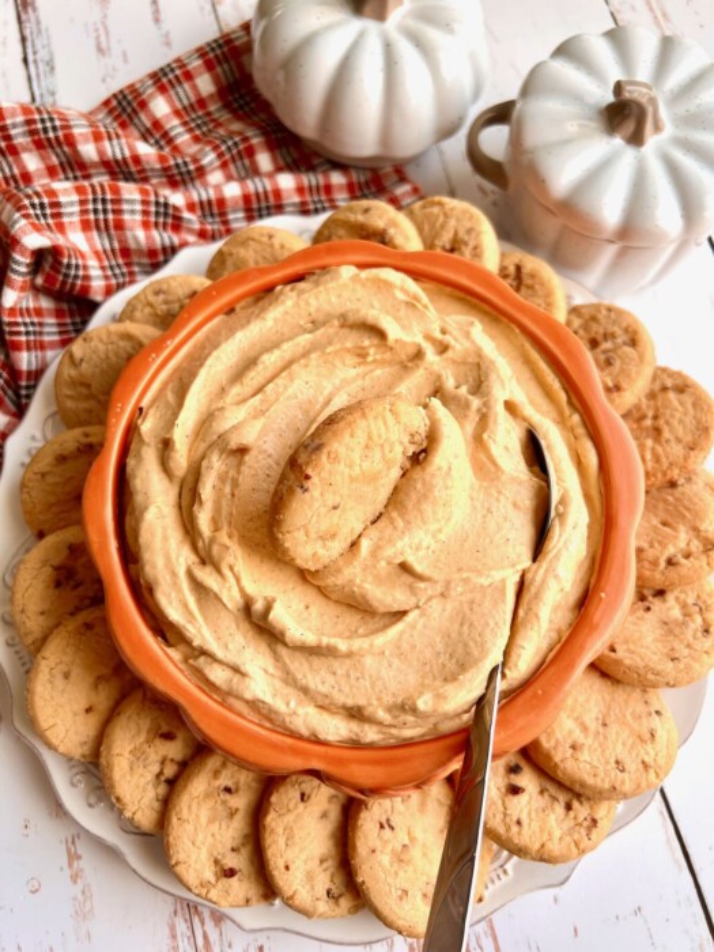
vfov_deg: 67.3
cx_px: 357
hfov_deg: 53.1
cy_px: 476
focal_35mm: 26
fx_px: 715
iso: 40
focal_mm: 5.7
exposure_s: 1/197
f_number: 1.5
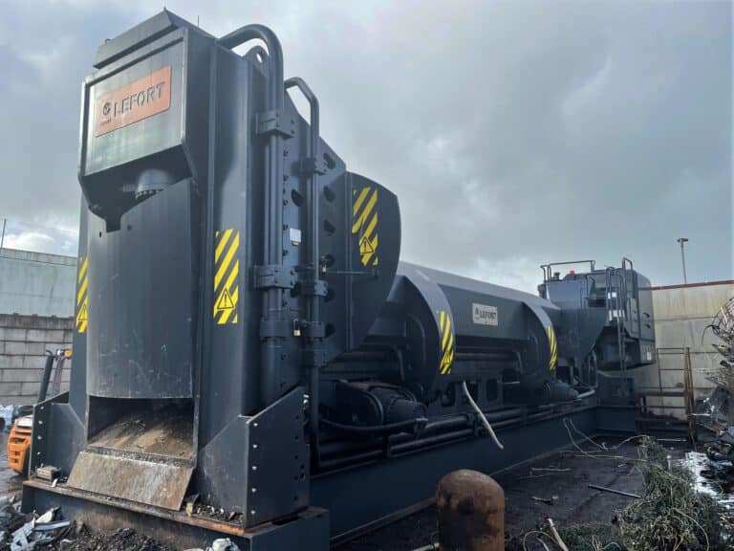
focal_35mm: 26
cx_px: 367
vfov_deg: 53.1
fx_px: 551
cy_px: 276
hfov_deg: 67.3
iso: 32
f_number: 1.6
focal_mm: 4.2
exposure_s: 1/2020
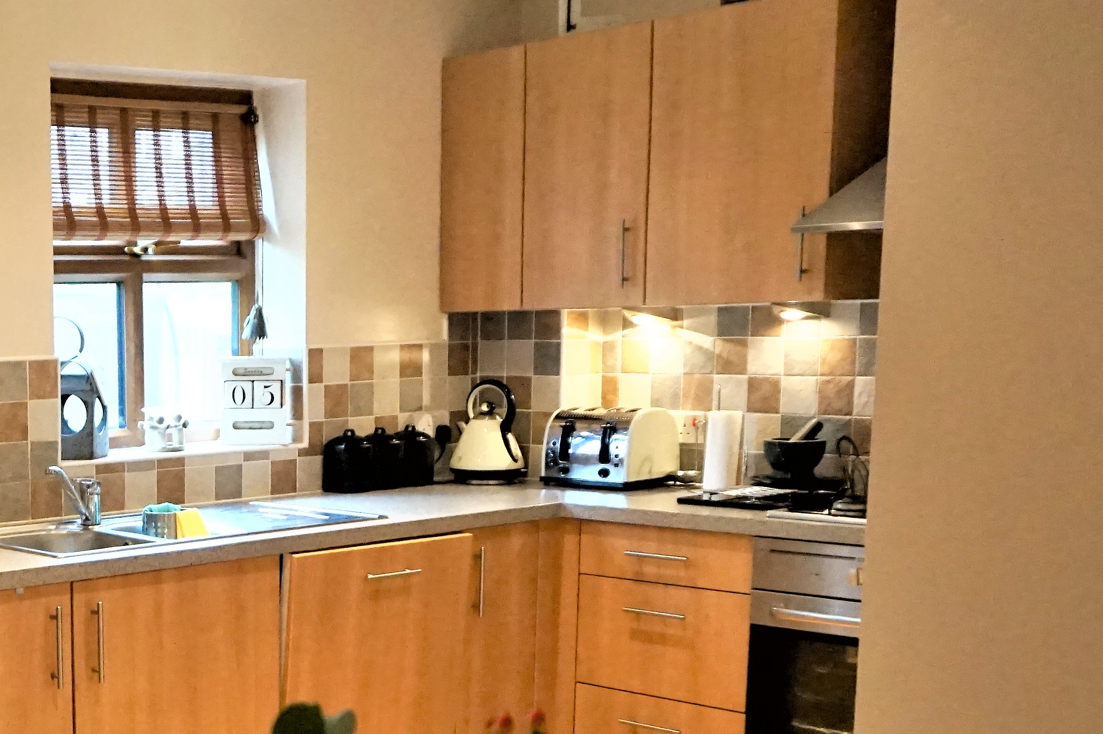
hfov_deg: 32.5
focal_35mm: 56
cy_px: 655
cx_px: -26
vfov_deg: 23.6
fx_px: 1715
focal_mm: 16
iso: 2500
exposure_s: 1/160
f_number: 3.5
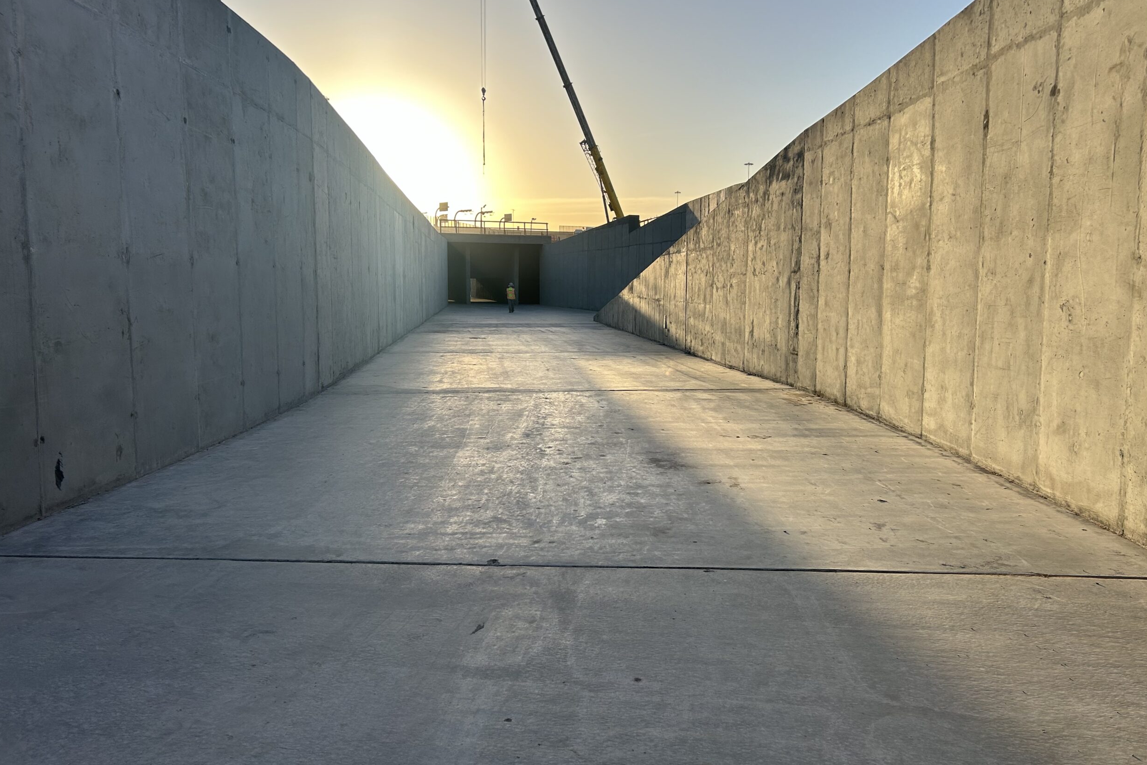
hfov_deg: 65.5
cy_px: 372
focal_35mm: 28
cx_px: 588
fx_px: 892
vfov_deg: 46.4
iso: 50
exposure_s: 1/2299
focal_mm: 5.7
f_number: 1.5
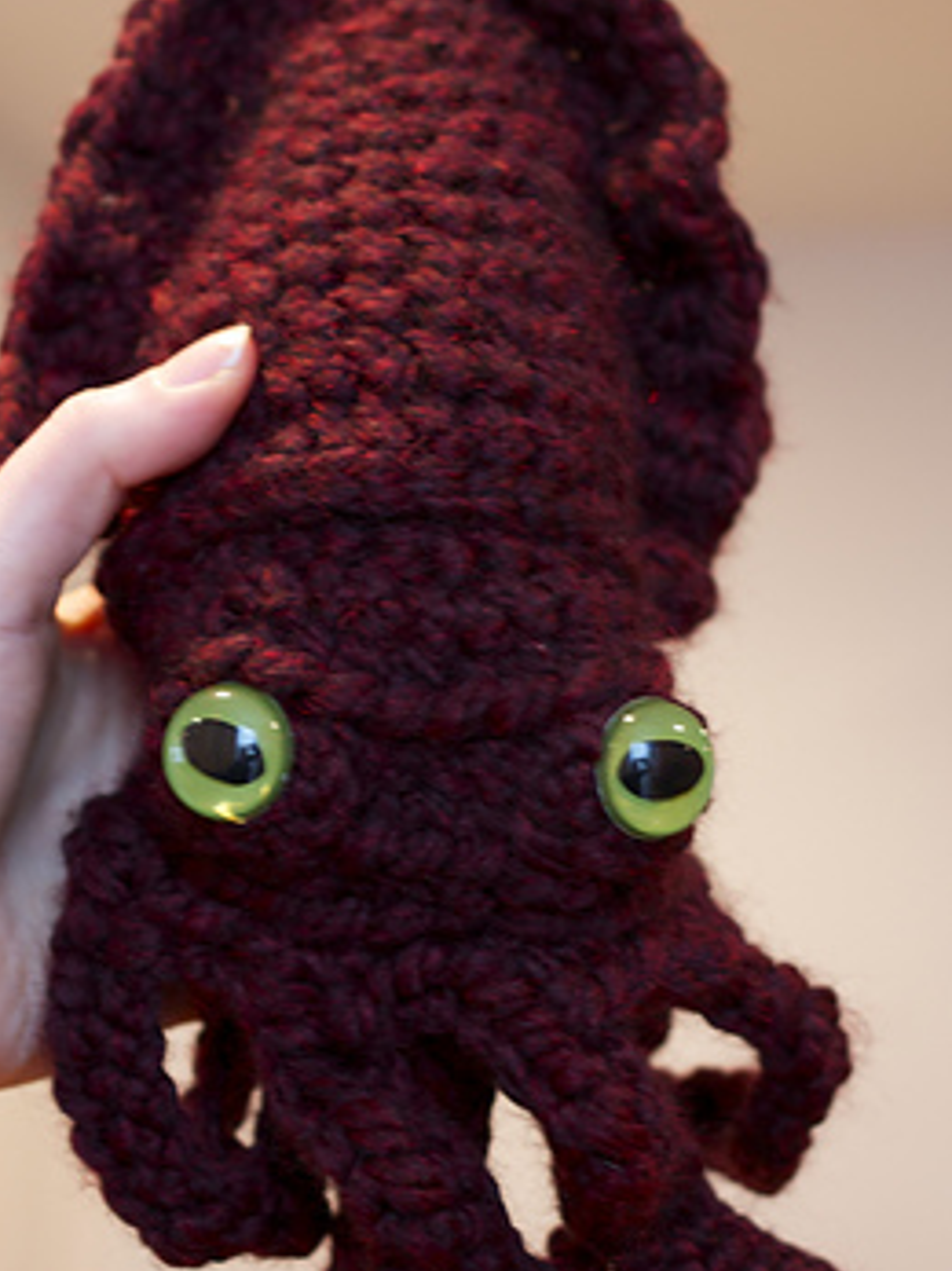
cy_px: 777
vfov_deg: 27.0
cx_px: 417
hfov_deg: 20.4
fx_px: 2642
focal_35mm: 72
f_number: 3.5
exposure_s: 1/6
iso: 400
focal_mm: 35
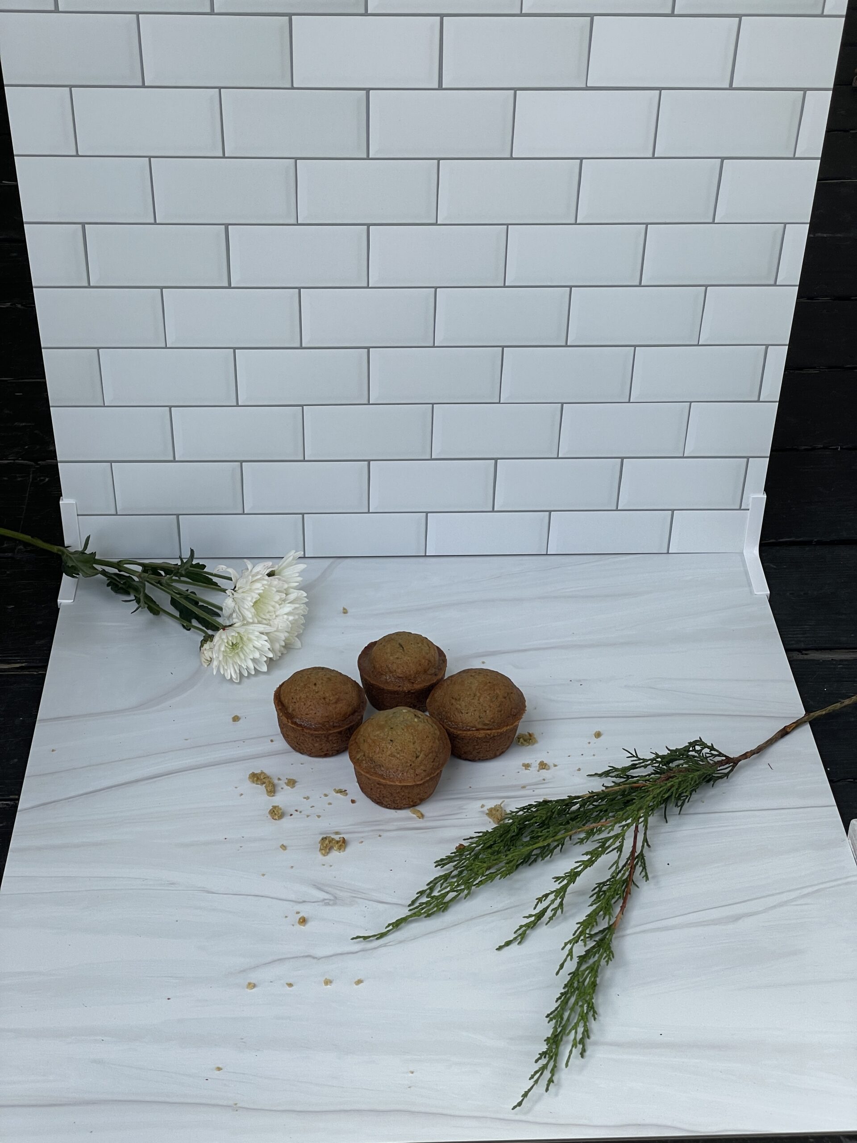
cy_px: 572
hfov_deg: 28.0
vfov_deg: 36.8
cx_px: 428
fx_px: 1717
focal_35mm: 52
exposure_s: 1/220
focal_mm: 6
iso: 25
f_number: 2
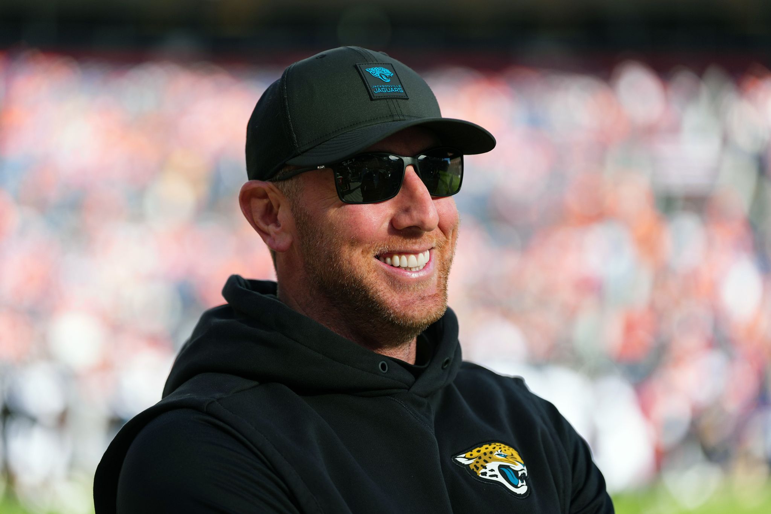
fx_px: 3019
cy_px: 257
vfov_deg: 9.7
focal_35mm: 141
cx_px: 386
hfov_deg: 14.6
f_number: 2.8
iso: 400
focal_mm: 141
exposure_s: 1/3200
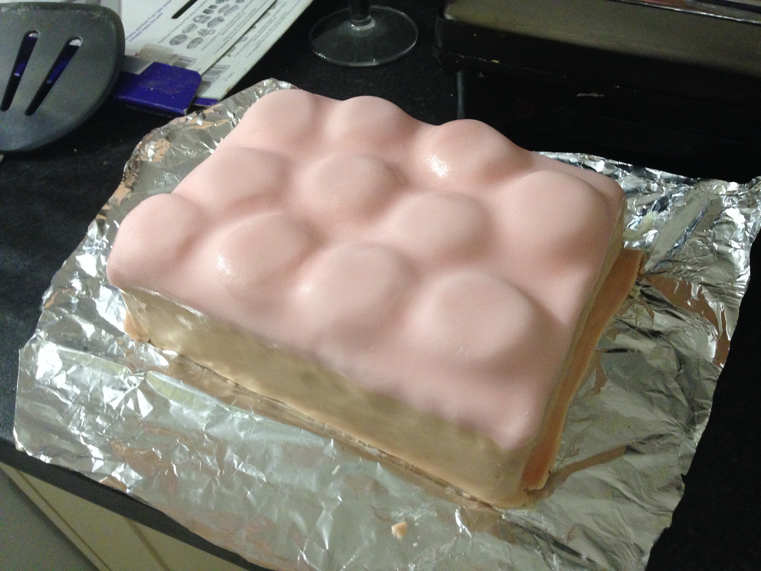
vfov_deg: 42.9
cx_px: 380
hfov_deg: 55.4
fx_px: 725
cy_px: 286
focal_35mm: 33
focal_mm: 4.12
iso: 320
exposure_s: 1/20
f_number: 2.4
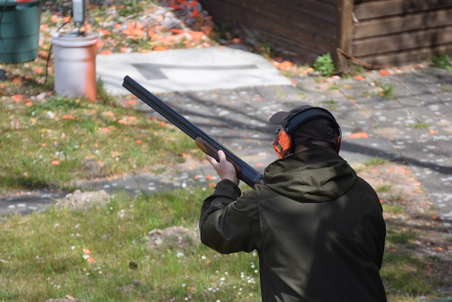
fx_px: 5650
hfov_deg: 4.6
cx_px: 226
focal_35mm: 450
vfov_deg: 3.1
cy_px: 151
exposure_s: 1/1250
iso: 400
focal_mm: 300
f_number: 5.6
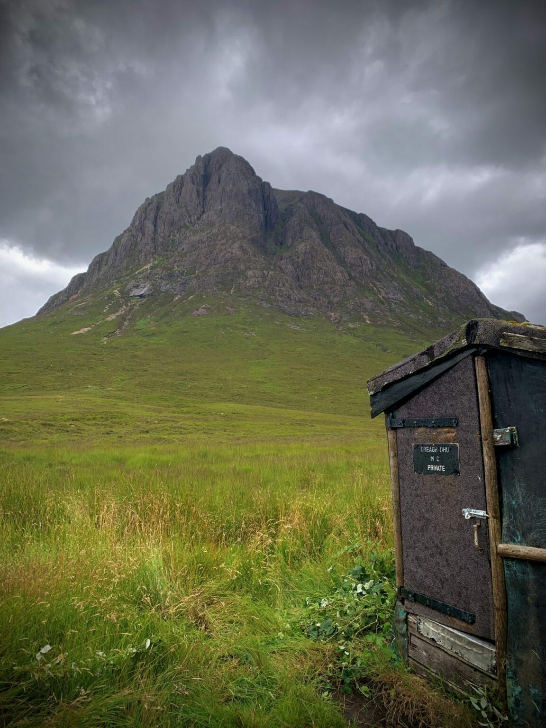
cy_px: 364
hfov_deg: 53.1
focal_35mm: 26
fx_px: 547
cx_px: 273
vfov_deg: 67.3
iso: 25
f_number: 1.8
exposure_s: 1/289
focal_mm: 4.25
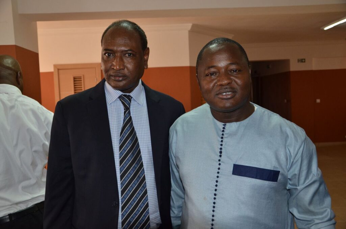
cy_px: 114
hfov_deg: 53.2
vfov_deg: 36.7
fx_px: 345
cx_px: 173
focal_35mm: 36
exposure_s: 1/60
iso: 800
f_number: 3.8
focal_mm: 24
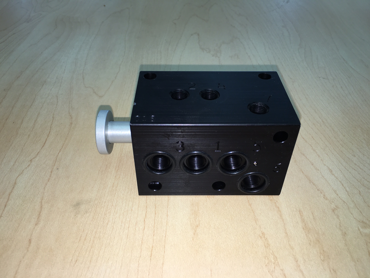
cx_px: 185
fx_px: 310
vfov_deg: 48.2
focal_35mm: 29
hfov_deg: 61.7
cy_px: 139
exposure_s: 1/93
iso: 25
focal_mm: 4.15
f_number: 2.2
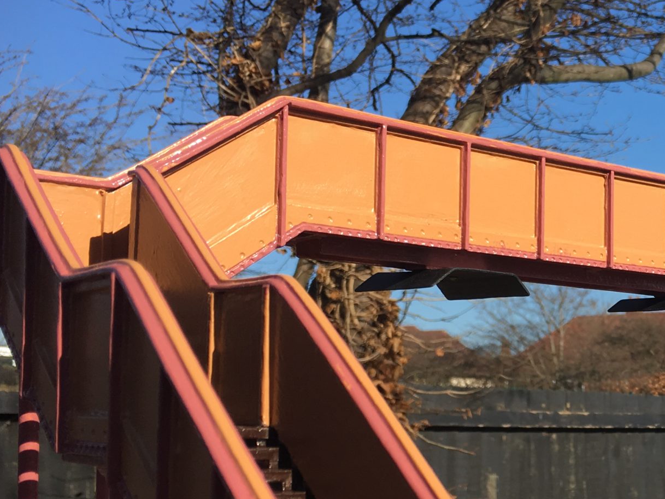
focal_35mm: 61
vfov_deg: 23.8
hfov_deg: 29.7
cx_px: 651
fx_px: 1172
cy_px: 372
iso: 25
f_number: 2.2
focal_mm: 4.15
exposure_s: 1/1083
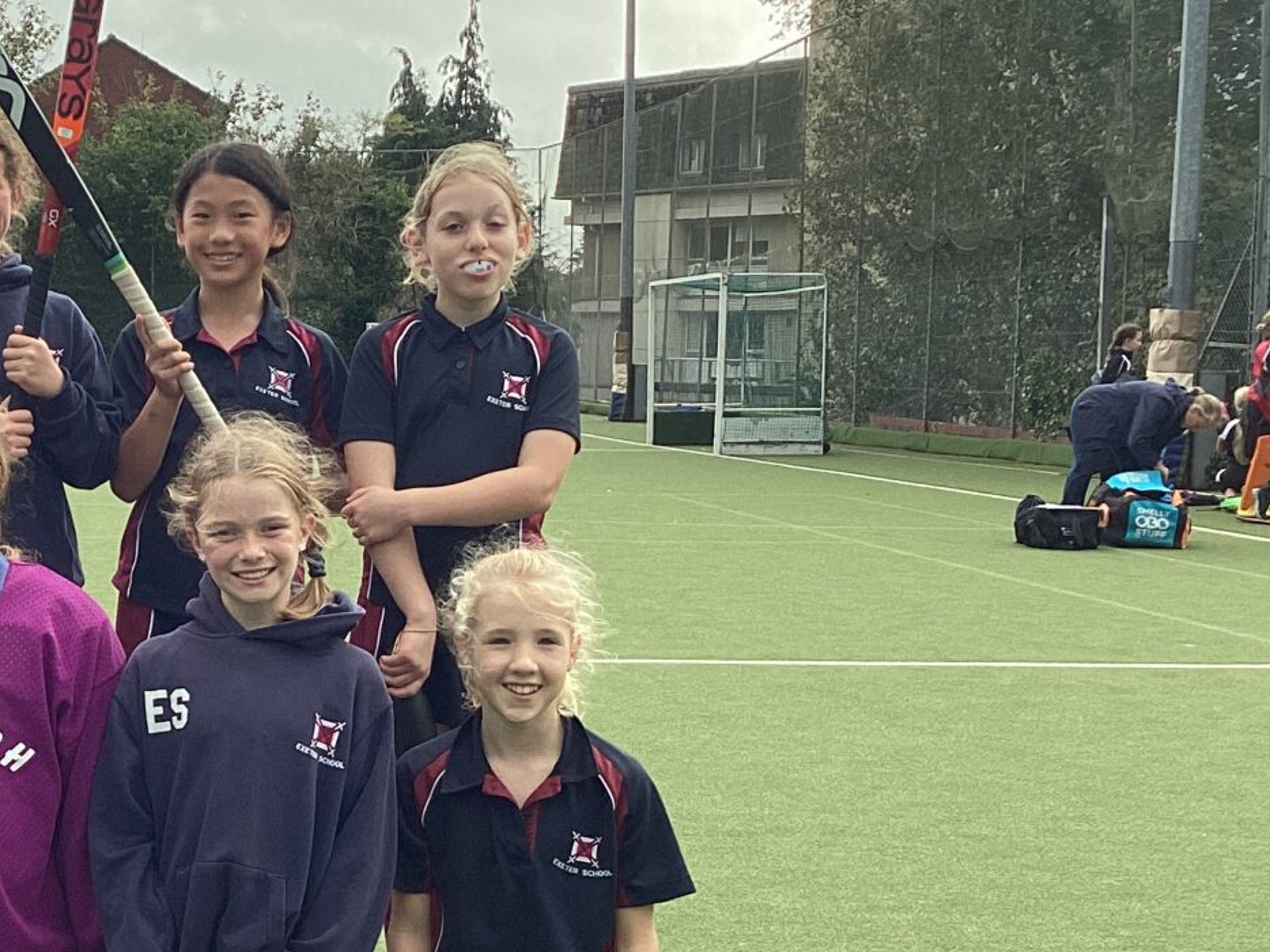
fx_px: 2494
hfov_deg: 27.5
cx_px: 131
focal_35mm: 68
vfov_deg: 21.5
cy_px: 630
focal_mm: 3.3
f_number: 2.4
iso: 25
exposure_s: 1/727
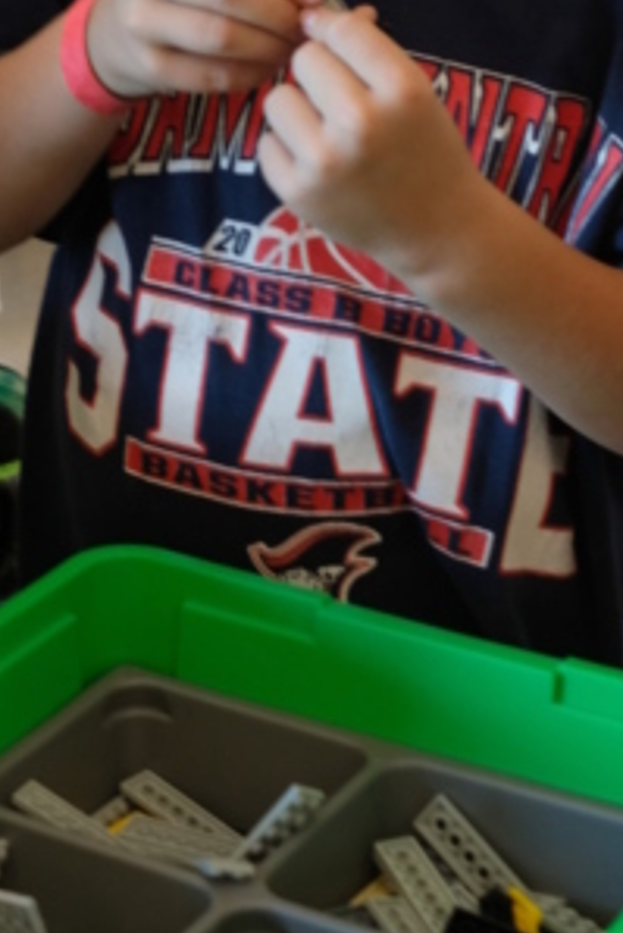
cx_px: 315
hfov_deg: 12.5
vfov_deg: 18.4
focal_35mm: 110
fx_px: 2852
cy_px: 182
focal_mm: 27
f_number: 2.8
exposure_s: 1/30
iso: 500
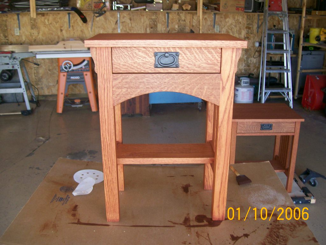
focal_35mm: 36
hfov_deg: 51.4
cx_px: 163
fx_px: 339
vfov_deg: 39.7
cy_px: 122
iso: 80
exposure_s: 1/64
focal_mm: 6
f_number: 2.7
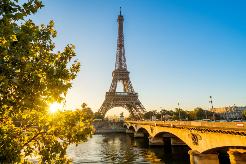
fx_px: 137
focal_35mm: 20
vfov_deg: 61.9
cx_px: 123
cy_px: 82
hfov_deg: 84.0
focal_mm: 20
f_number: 9
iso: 100
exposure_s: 1/125
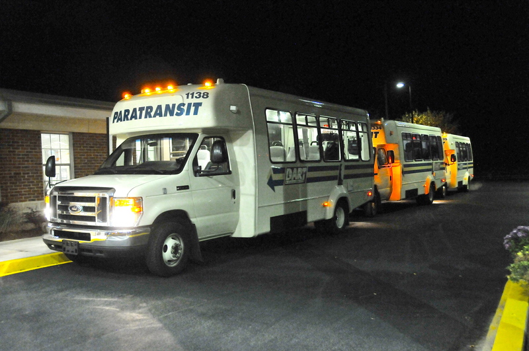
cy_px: 176
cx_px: 264
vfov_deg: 39.9
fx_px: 484
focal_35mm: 33
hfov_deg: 57.3
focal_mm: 22
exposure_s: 1/40
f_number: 3.8
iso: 3200
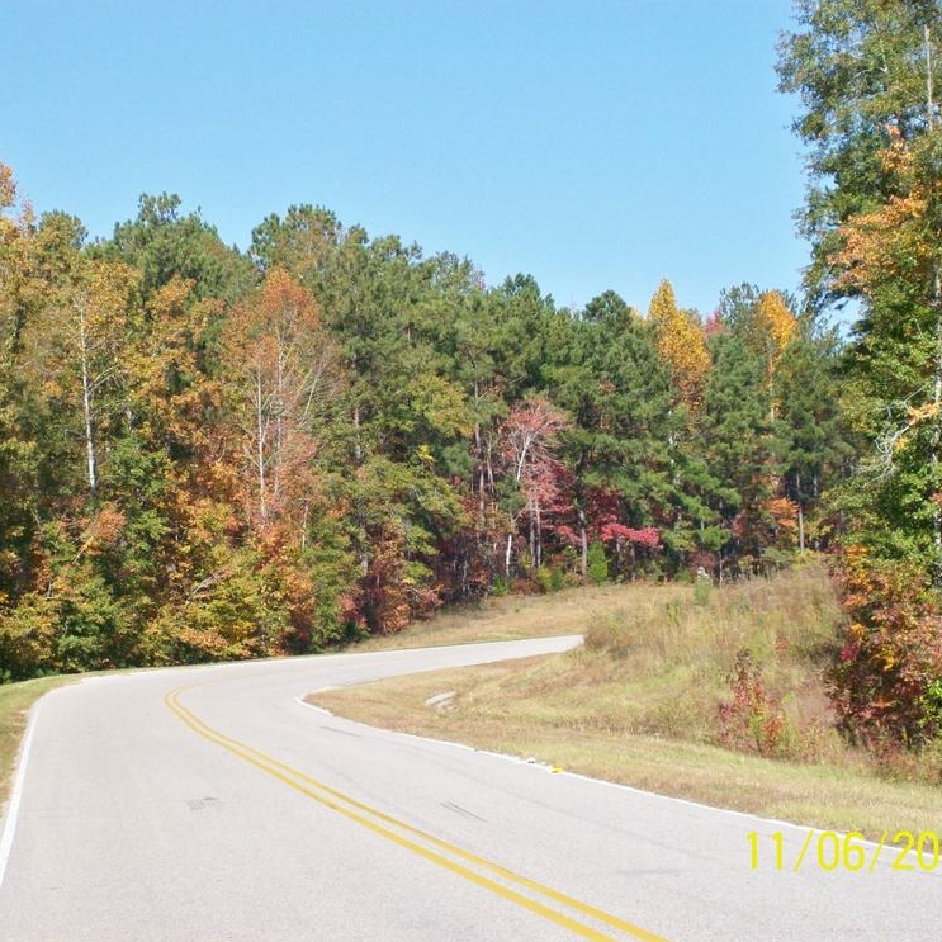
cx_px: 448
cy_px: 470
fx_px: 3941
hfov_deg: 13.6
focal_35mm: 128
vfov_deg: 13.6
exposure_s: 1/437
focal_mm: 18
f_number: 4.8
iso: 80
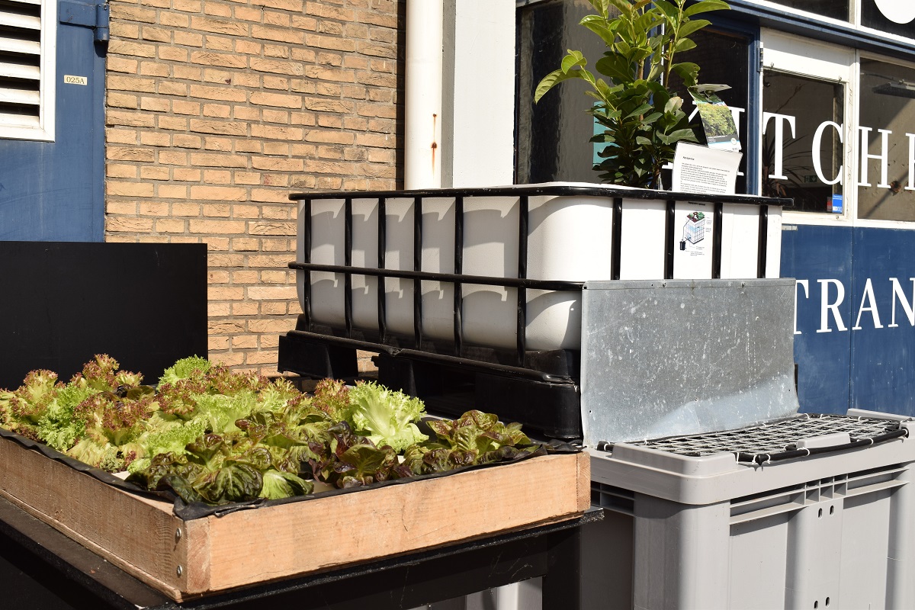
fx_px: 1106
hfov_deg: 45.0
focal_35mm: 44
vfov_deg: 30.8
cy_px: 305
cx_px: 458
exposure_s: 1/500
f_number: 9
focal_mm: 29
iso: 200
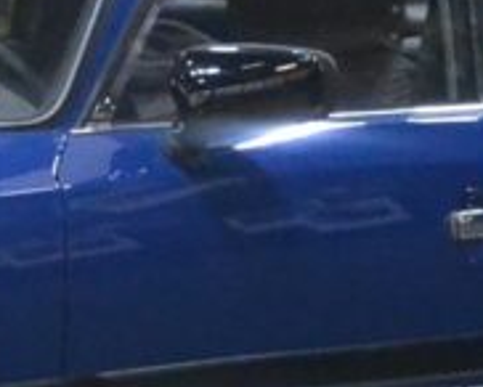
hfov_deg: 4.7
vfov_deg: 3.8
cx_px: -329
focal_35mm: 403
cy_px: 262
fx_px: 5767
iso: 3200
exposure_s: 1/320
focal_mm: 34
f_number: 4.2
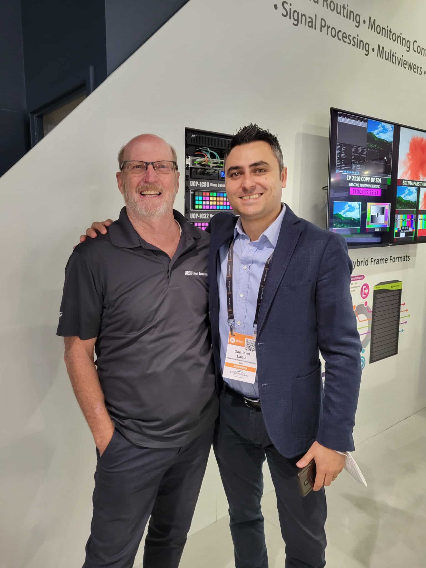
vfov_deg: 67.3
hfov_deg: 53.1
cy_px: 284
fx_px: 427
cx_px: 213
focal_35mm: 26
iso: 250
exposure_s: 1/50
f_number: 1.8
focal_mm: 5.4
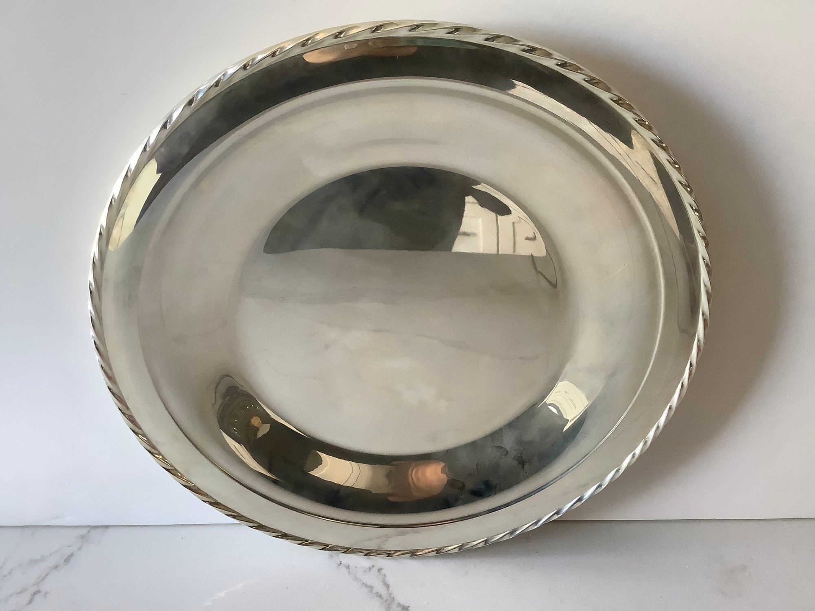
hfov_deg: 58.4
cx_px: 408
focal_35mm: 31
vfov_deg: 45.4
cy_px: 306
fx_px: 730
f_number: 2.4
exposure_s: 1/60
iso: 160
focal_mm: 3.3
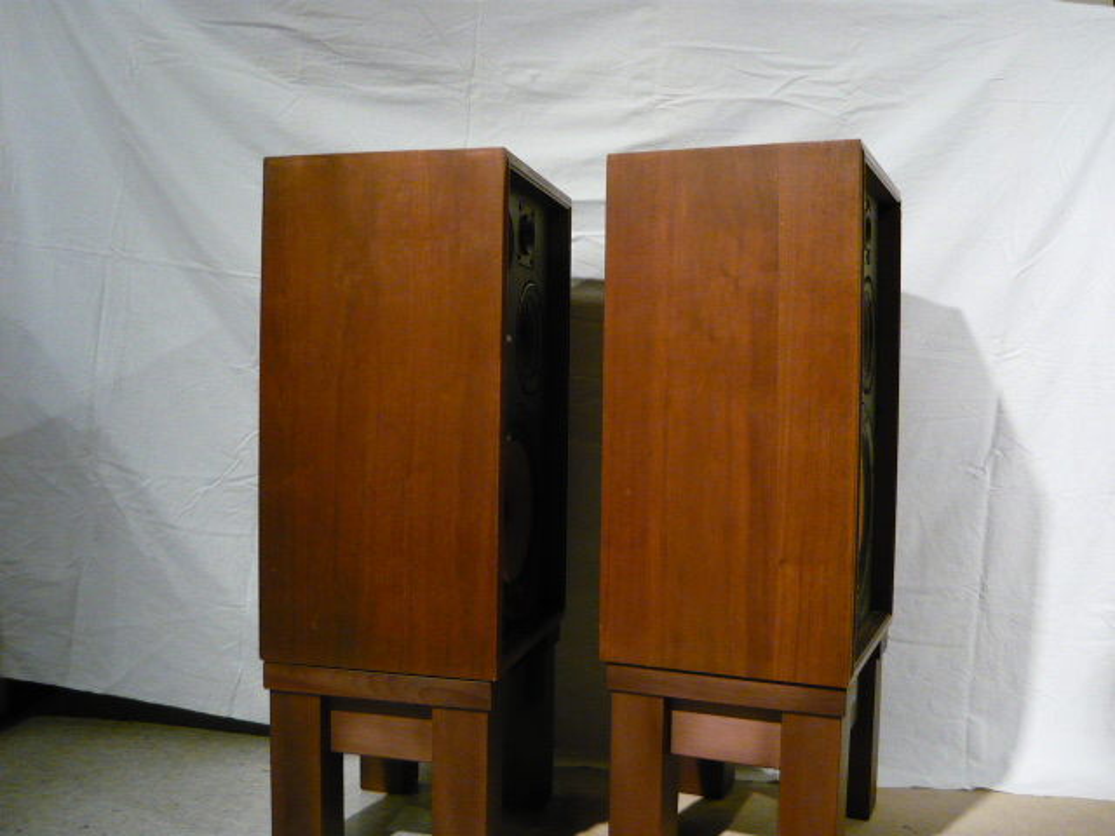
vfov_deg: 42.9
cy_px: 418
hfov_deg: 55.4
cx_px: 558
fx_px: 1063
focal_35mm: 33
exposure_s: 1/8
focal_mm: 5.5
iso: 400
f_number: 2.8
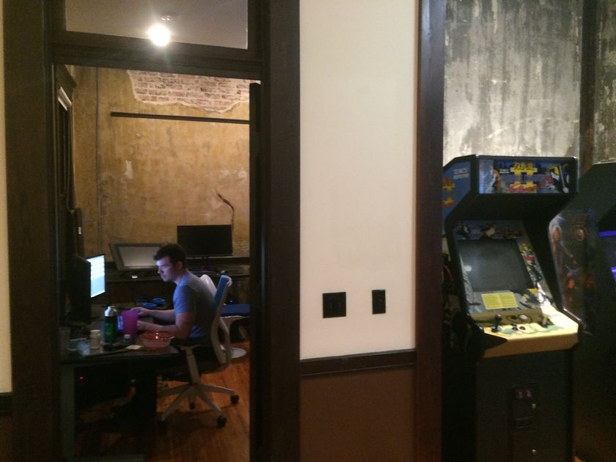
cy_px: 231
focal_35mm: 29
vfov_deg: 48.2
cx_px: 308
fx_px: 516
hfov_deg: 61.7
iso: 320
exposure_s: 1/15
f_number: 2.2
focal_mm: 4.15
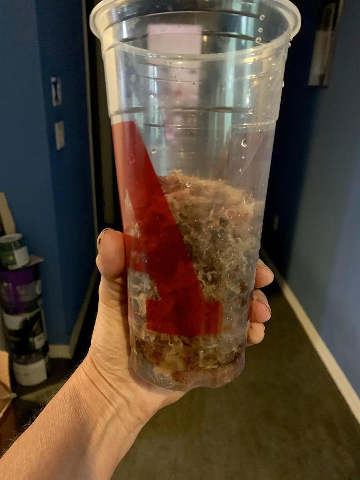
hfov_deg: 53.1
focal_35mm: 26
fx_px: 361
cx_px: 180
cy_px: 240
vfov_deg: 67.3
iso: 800
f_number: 1.8
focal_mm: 4.25
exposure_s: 1/15
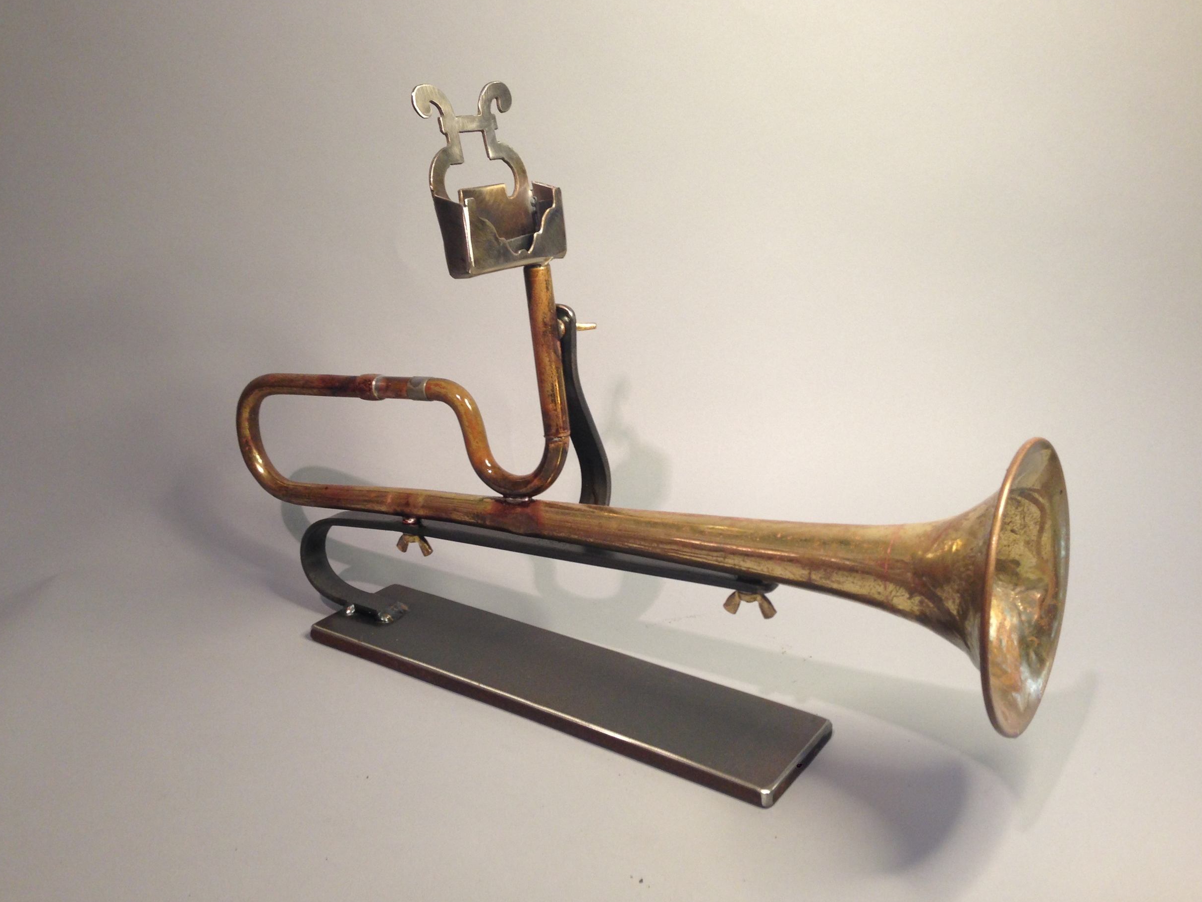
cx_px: 600
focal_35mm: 34
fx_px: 1181
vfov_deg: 41.8
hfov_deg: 54.0
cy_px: 449
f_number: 2.4
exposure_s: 1/20
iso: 80
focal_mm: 4.13
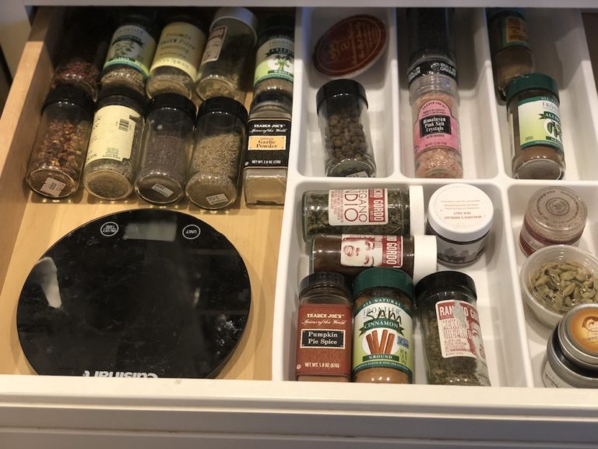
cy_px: 224
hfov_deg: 36.8
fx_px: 898
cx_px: 299
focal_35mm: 52
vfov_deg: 28.0
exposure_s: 1/30
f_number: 2.4
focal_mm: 6
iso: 125
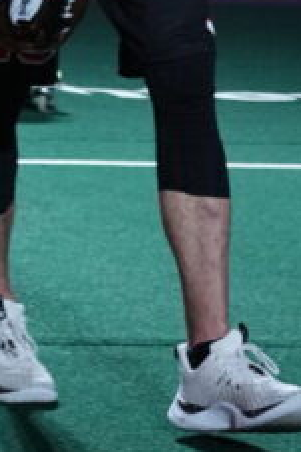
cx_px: -293
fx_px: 2638
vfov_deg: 9.0
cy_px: -587
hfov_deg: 6.4
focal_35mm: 210
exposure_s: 1/400
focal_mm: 31
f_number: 4.5
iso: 3200
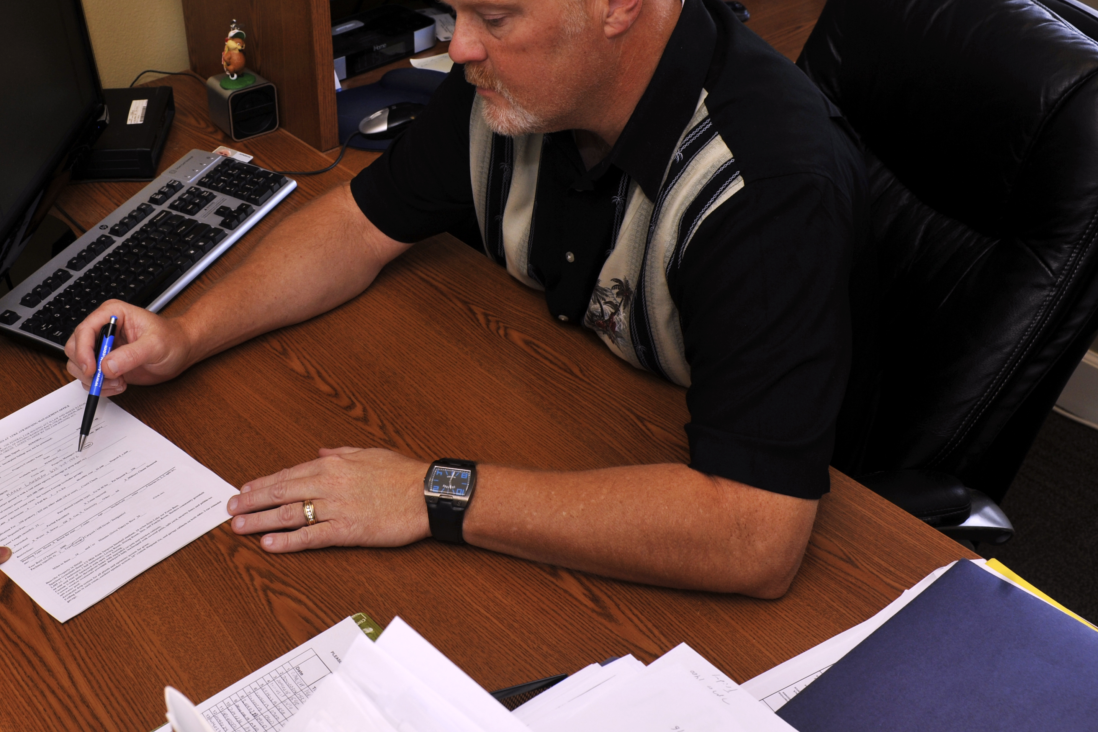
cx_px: 363
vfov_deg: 29.1
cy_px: 251
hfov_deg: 42.2
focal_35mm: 46
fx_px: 1403
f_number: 7.1
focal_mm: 31
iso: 400
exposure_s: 1/80
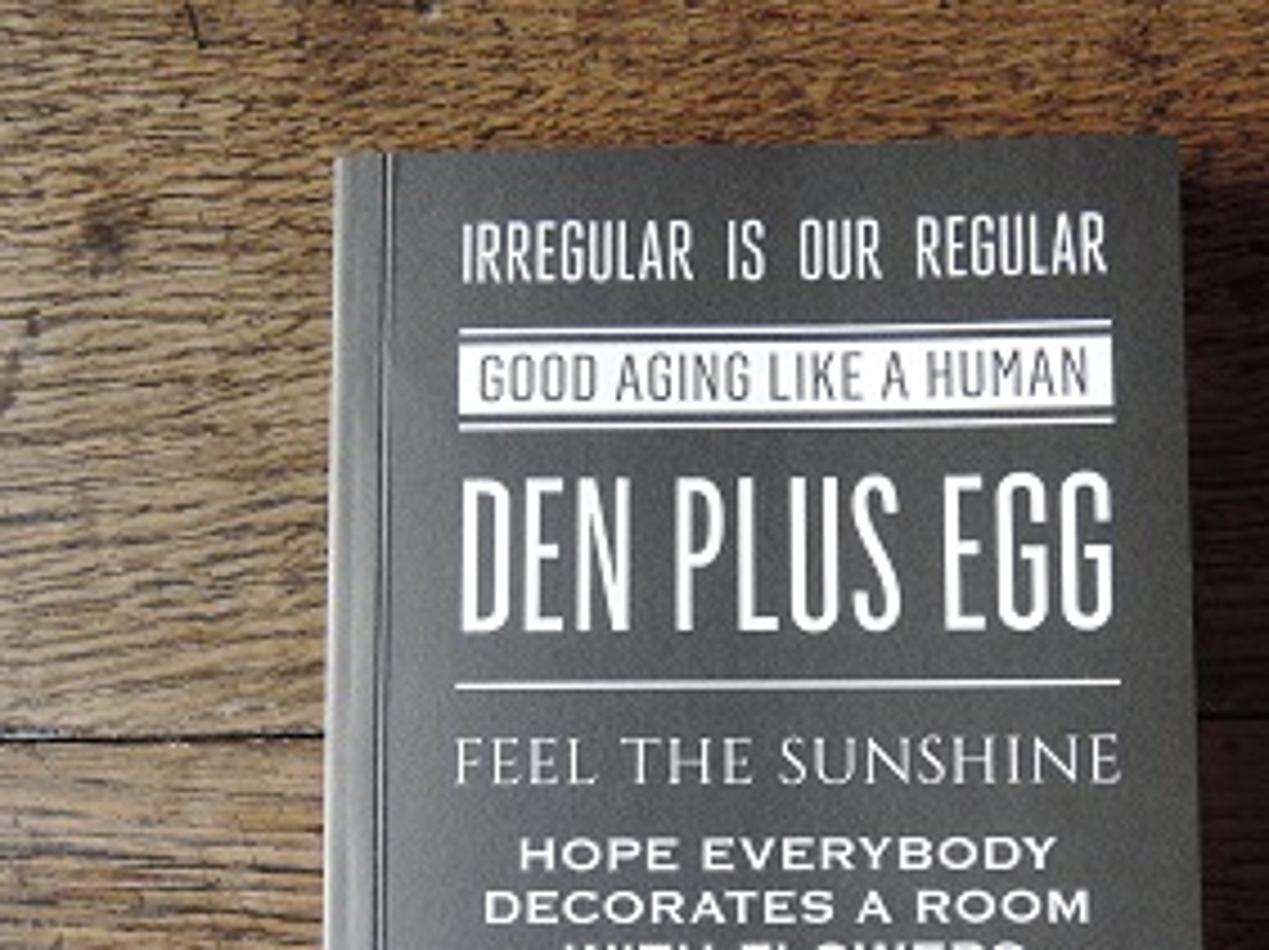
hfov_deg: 45.7
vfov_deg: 34.2
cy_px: 738
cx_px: 722
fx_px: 1502
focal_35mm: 41
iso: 400
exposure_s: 1/25
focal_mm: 5.1
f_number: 2.8
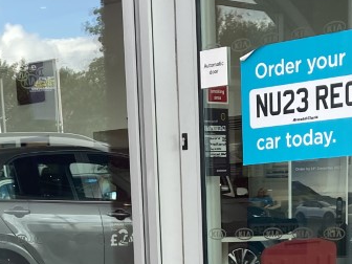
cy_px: 445
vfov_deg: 13.5
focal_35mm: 100
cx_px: 155
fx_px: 1017
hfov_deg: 19.6
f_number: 1.8
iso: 20
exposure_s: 1/256
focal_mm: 3.99
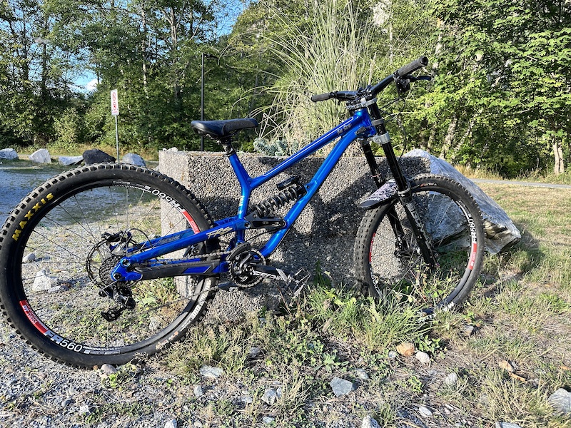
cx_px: 286
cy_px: 214
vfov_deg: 56.8
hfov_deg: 71.6
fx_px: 396
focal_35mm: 24
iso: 80
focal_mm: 6.86
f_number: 1.78
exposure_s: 1/435
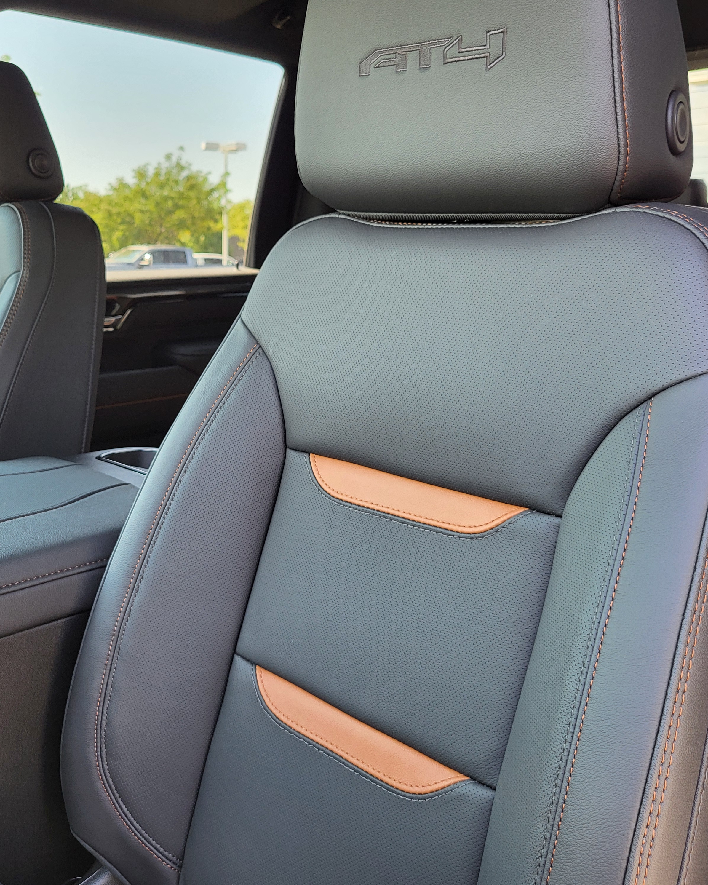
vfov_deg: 52.8
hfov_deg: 43.2
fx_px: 891
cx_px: 298
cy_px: 444
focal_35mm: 34
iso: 50
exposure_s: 1/120
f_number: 1.8
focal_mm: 5.4
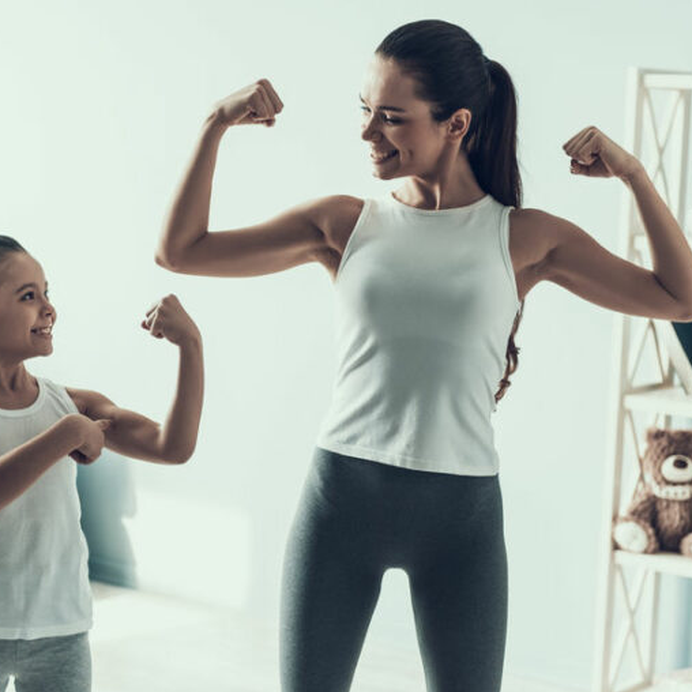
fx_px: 2036
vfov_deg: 19.3
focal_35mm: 90
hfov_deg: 19.3
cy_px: 346
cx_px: 285
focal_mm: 70
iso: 800
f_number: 2.8
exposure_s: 1/250
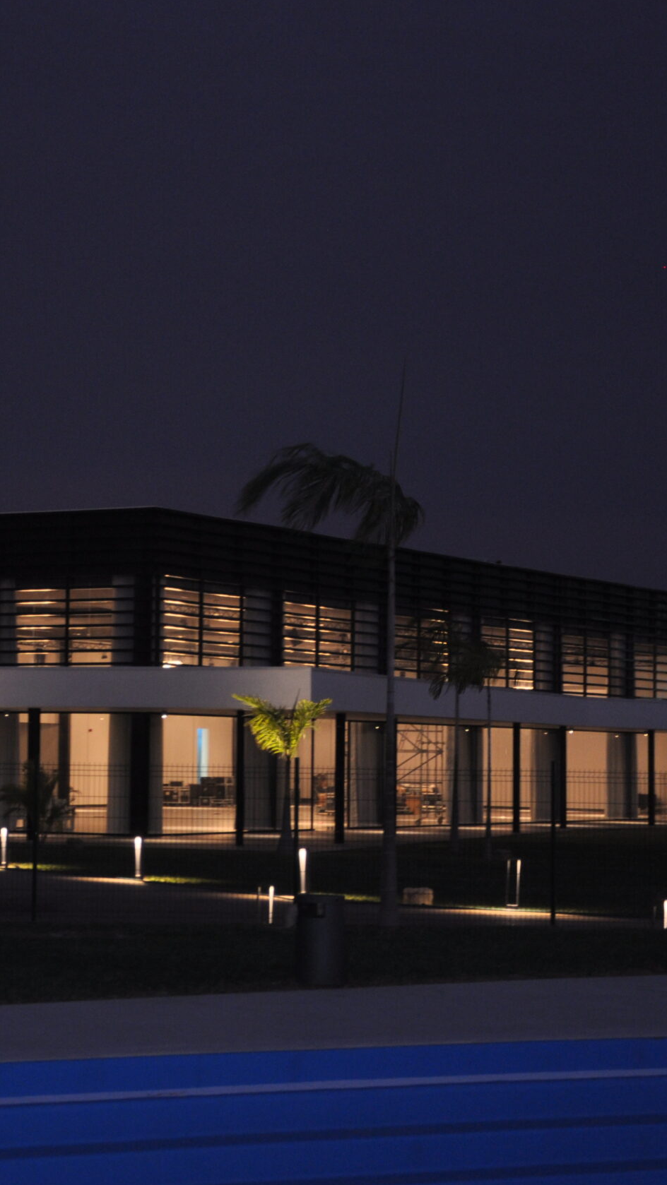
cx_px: 169
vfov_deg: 25.4
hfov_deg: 14.4
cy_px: 591
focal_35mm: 84
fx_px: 2635
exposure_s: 1/4
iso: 400
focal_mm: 35
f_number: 4.5
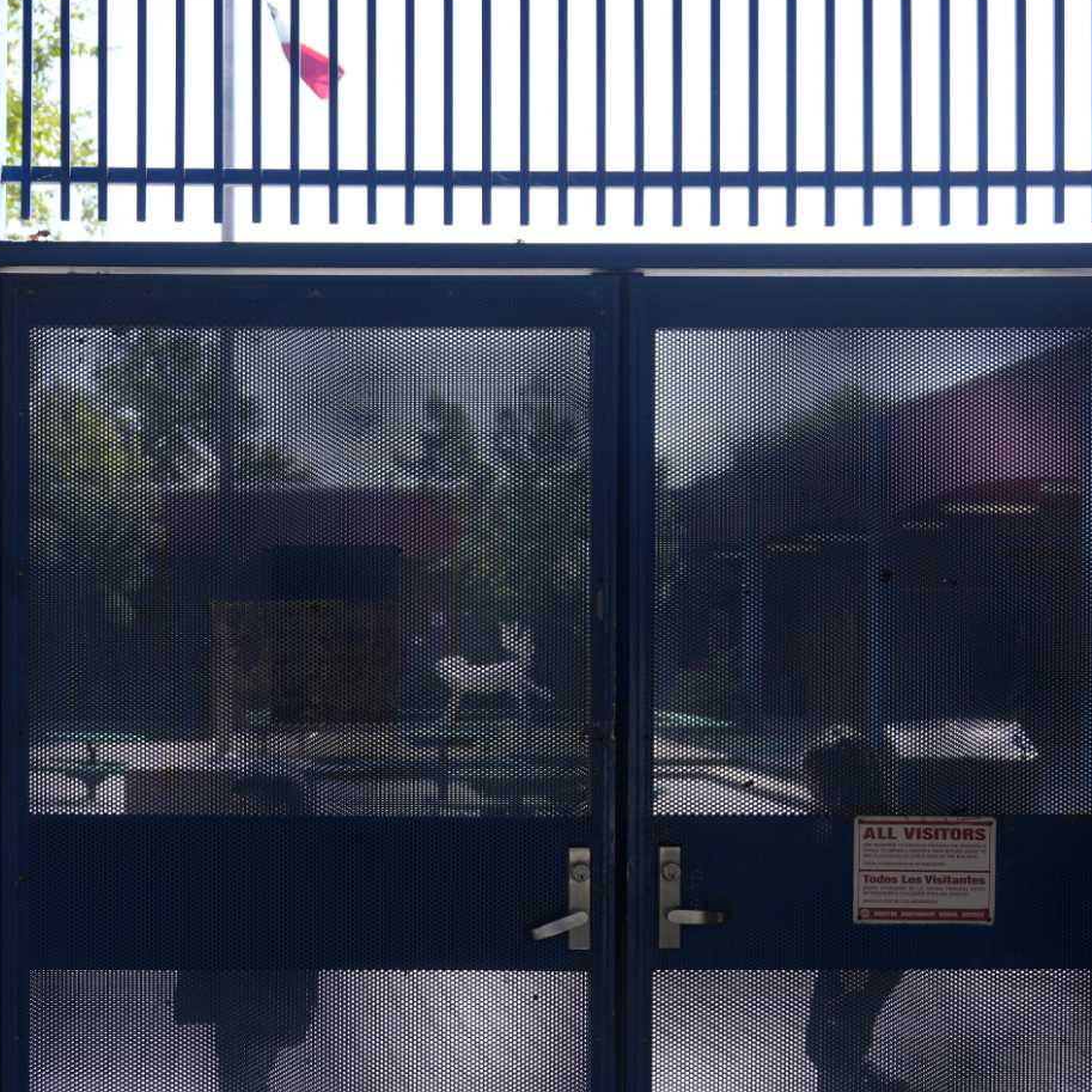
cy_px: 722
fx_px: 2177
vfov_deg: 28.0
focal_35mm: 61
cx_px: 211
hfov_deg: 27.6
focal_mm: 32
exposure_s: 1/1000
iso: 200
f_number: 2.8
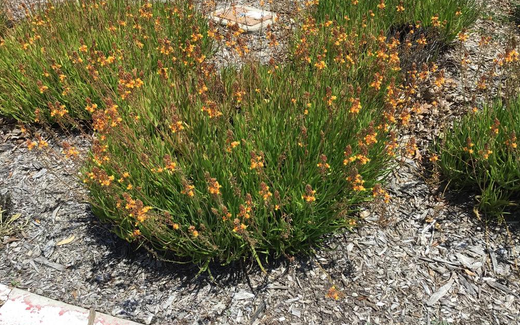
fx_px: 468
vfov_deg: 38.2
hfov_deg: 58.2
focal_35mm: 33
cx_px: 260
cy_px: 141
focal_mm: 3.3
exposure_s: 1/1087
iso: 25
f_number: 2.4
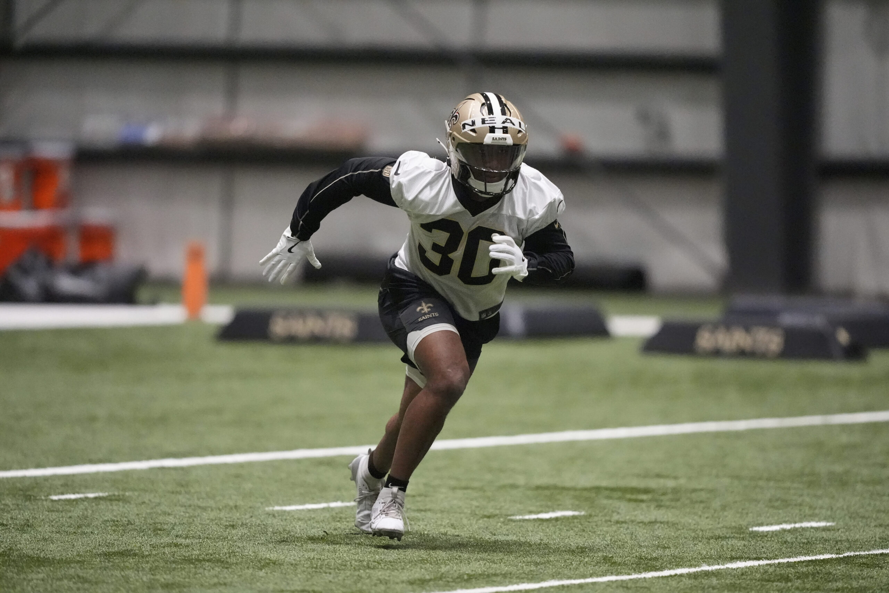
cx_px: 444
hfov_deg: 5.2
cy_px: 296
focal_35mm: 400
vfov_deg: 3.4
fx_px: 9878
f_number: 2.8
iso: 16000
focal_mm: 400
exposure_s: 1/1600
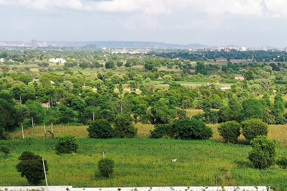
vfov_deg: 15.2
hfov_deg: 22.7
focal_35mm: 85
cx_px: 307
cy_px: 256
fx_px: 677
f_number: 4.5
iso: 100
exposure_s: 1/240
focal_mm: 10.26
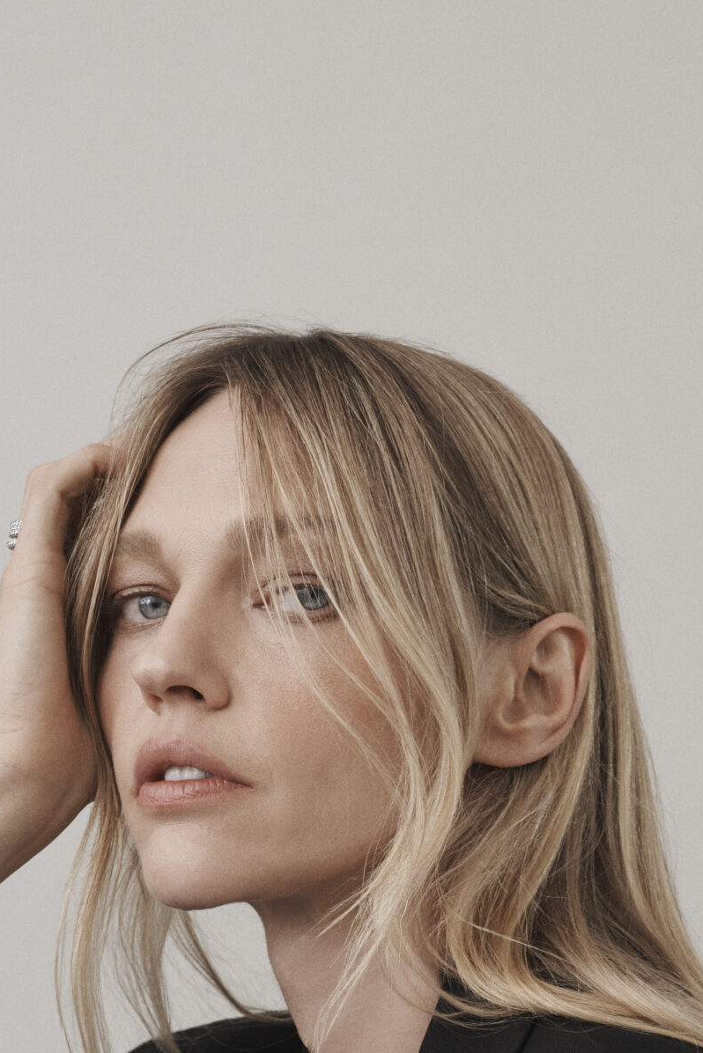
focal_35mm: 107
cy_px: 1012
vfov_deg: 18.7
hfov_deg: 12.8
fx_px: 3132
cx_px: 289
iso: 800
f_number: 8
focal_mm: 50
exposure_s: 1/200
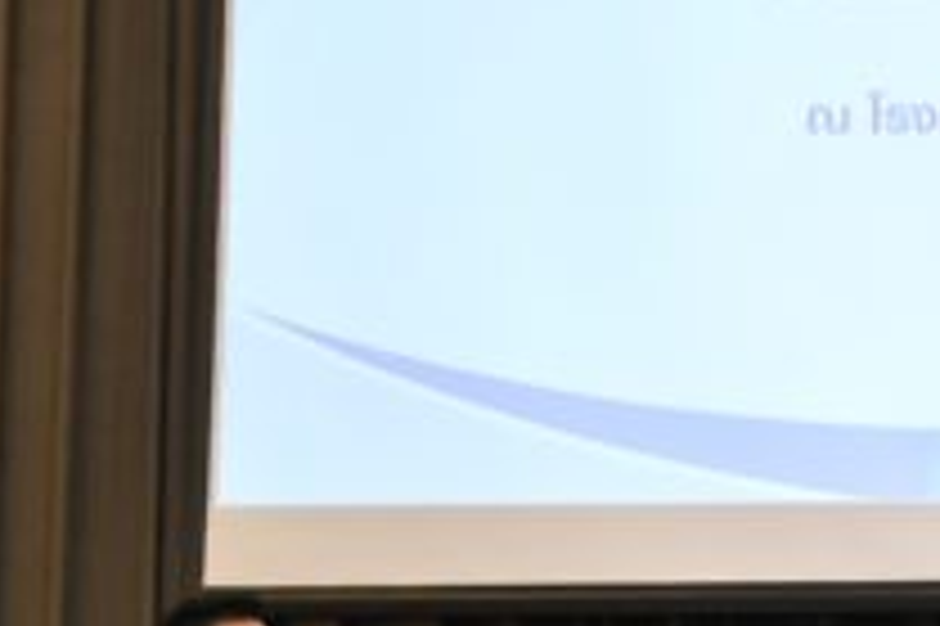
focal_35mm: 169
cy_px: 495
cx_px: 1466
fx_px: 4409
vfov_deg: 8.1
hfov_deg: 11.6
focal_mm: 46
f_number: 2.8
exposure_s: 1/160
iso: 1600
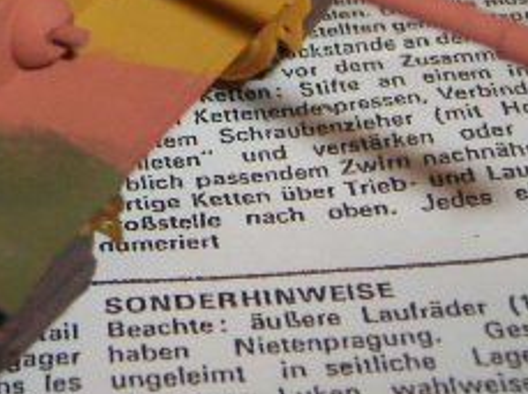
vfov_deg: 14.7
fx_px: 1492
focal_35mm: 98
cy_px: -28
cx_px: -55
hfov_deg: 19.2
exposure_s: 1/45
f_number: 2.8
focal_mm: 5.8
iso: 100
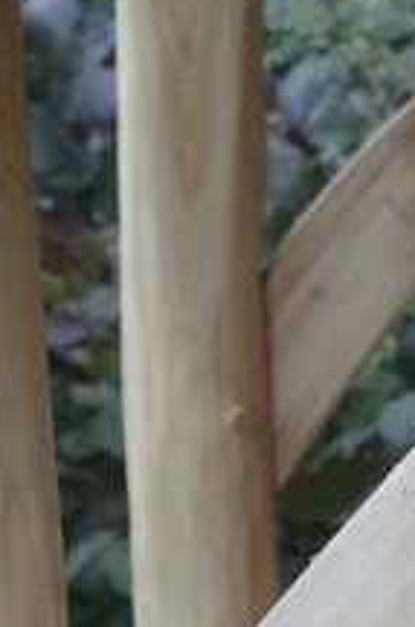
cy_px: 170
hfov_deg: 6.3
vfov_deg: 9.6
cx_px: 659
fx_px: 3735
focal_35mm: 215
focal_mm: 30.63
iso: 3200
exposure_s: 1/500
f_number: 5.6
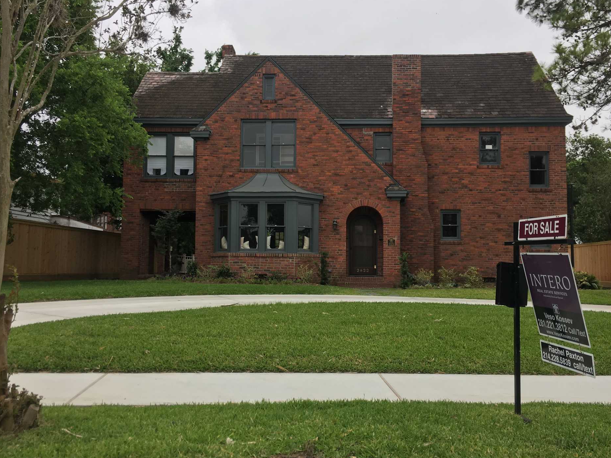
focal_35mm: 32
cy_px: 230
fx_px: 565
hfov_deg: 56.8
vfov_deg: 44.2
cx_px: 318
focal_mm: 4.15
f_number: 2.2
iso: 25
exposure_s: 1/206
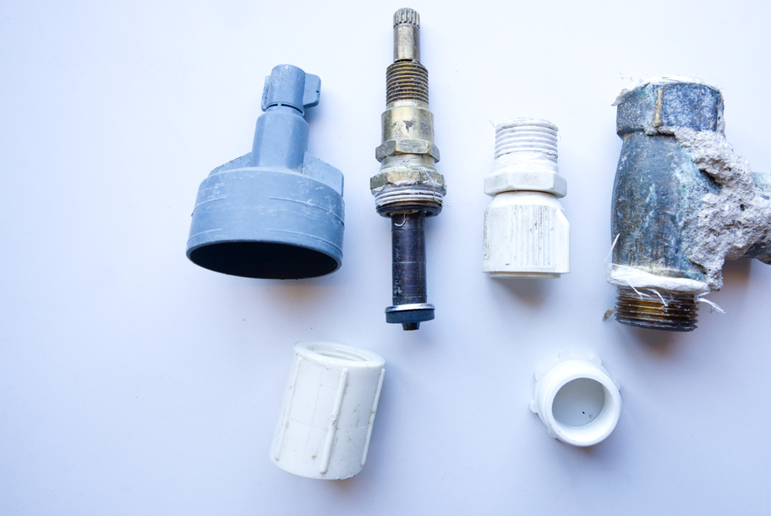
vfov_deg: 50.1
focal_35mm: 26
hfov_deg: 69.0
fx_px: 550
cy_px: 228
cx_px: 478
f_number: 4
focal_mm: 13
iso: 100
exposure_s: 1/100
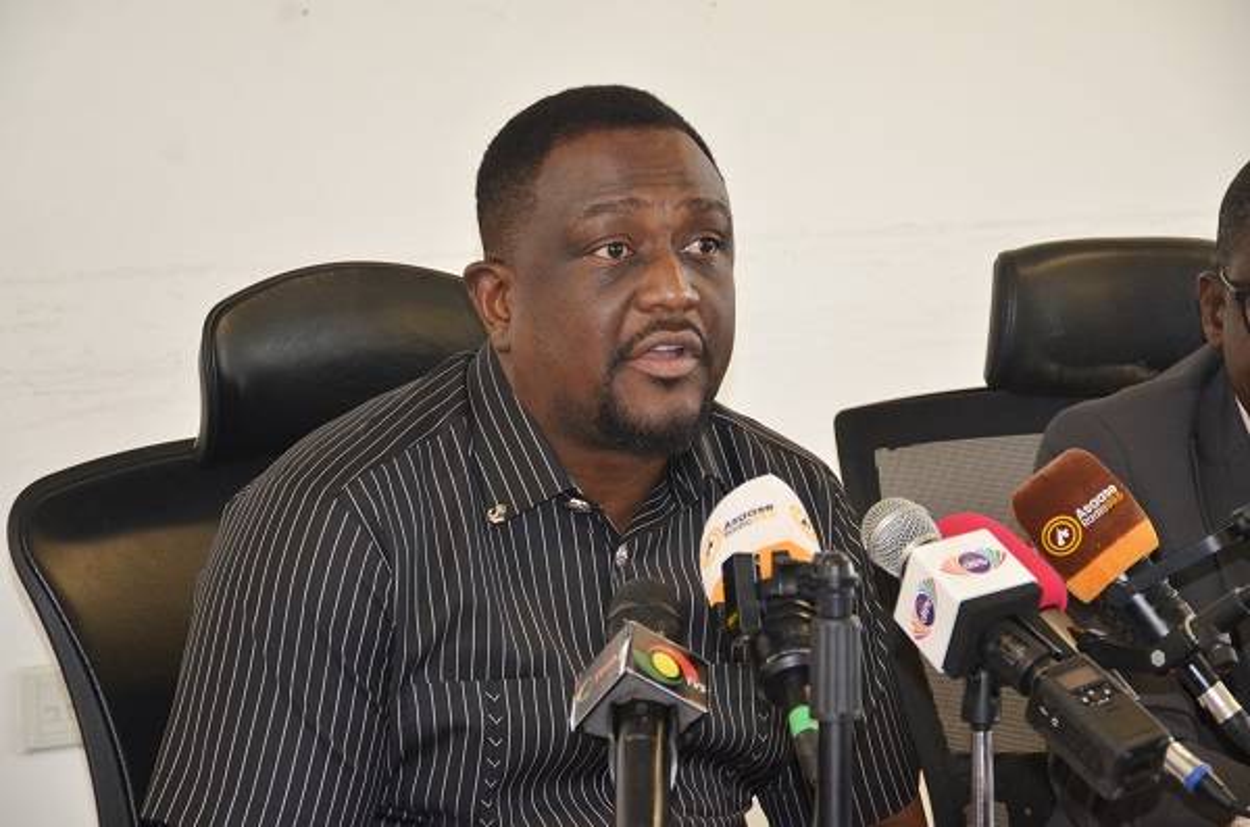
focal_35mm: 112
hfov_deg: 18.2
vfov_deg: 12.1
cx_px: 625
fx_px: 3897
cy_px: 414
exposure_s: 1/60
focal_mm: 75
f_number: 5
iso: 800
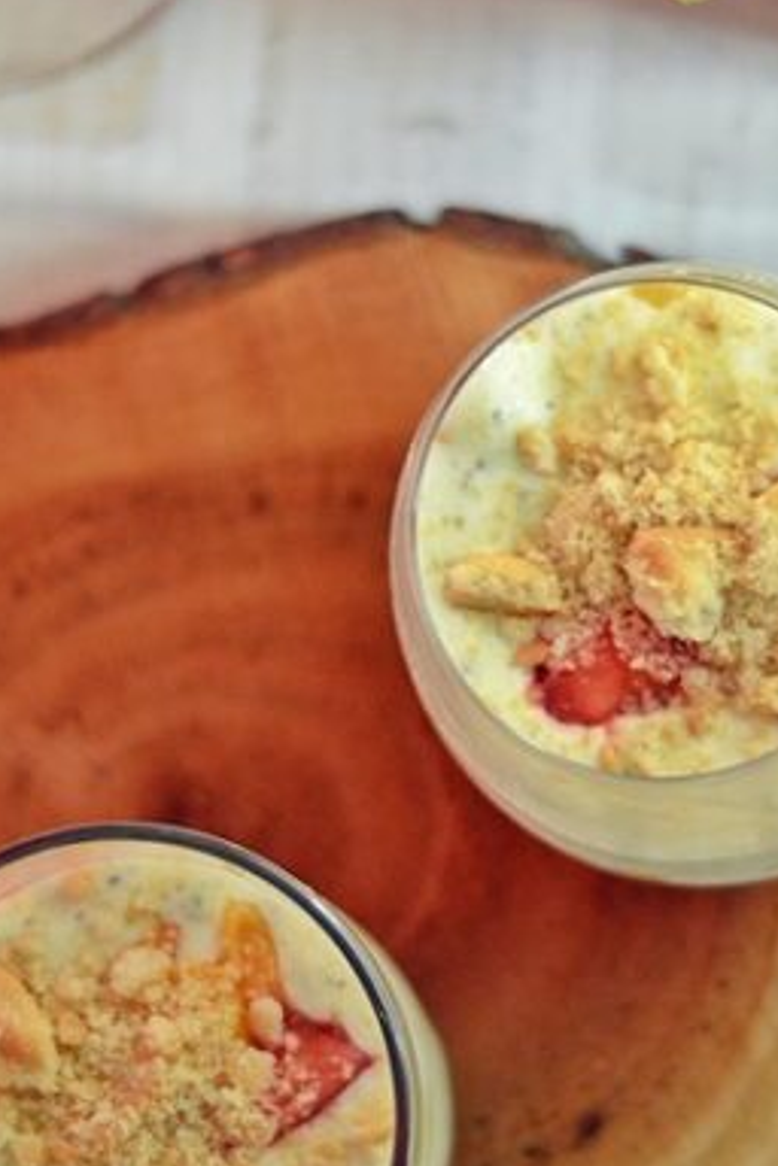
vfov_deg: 12.8
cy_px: 627
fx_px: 5219
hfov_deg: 8.5
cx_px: 380
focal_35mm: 161
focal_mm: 50
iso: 400
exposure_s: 1/60
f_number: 2
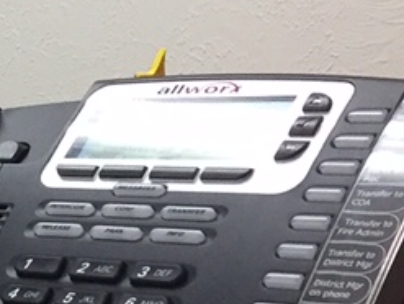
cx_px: -514
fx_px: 1753
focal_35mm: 150
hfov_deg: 11.3
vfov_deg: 9.8
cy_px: 369
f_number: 2.2
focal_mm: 4.15
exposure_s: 1/30
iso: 50
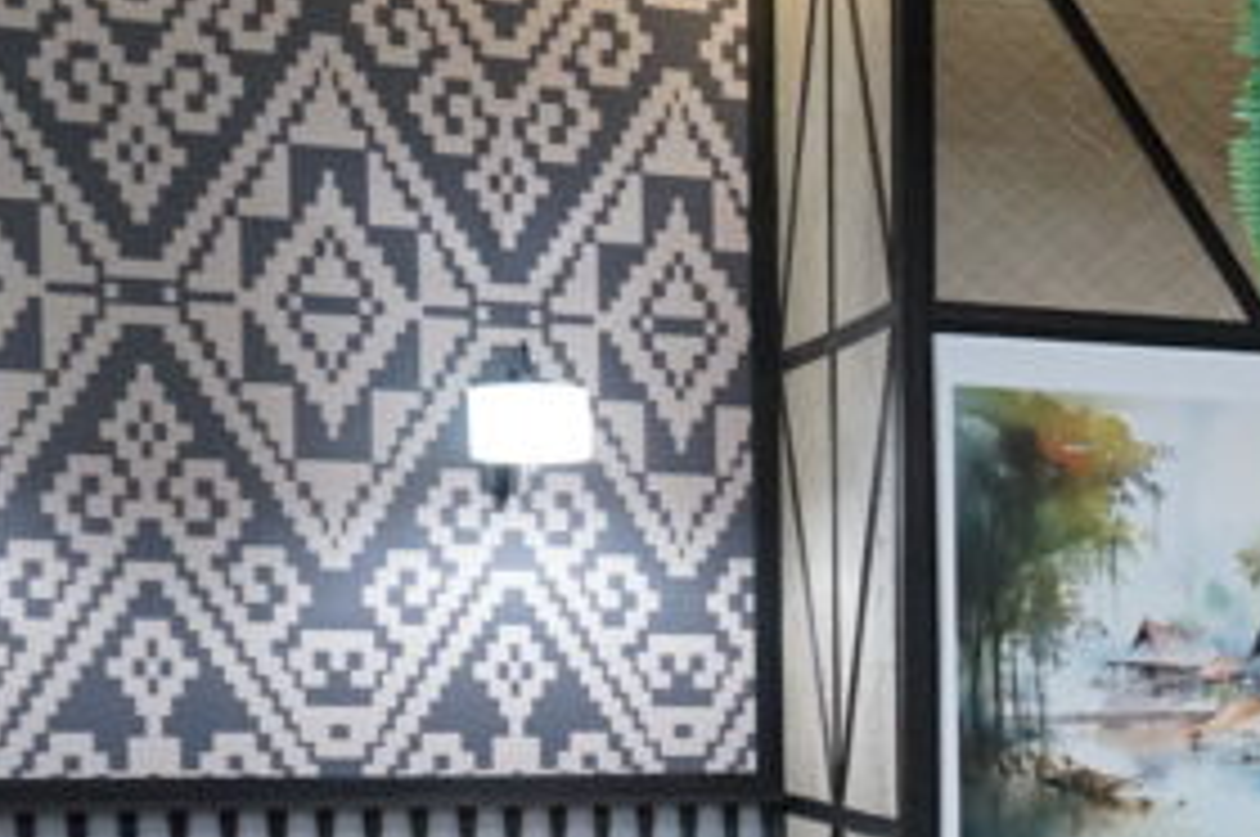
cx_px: 1683
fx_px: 2902
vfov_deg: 16.0
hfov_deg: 21.8
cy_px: 920
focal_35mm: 83
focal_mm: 29
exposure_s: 1/125
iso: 3200
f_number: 3.5
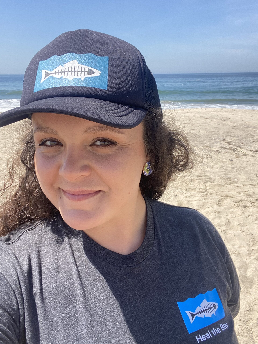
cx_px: 129
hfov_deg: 46.8
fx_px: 298
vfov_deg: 60.0
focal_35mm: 30
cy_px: 172
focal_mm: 2.71
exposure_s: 1/443
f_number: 2.2
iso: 25
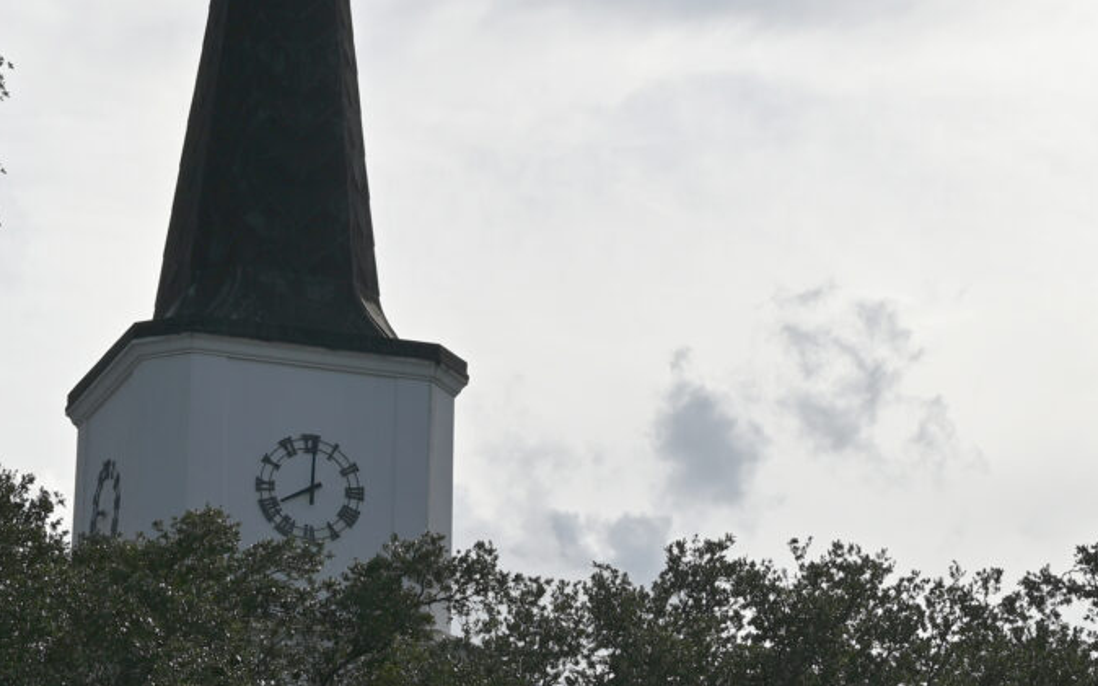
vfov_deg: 10.3
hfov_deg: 16.4
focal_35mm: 127
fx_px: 3800
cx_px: 699
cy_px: 211
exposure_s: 1/640
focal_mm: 41
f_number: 9
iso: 100
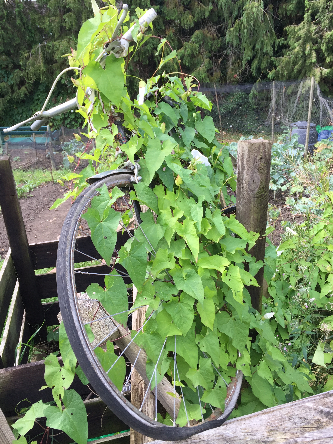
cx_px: 166
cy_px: 222
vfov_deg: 61.7
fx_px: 372
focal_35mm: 29
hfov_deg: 48.2
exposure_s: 1/267
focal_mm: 4.15
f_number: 2.2
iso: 32
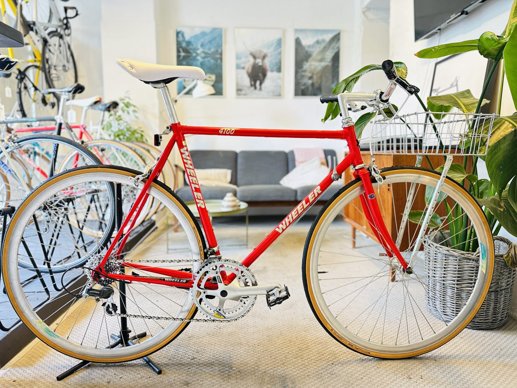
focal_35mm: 24
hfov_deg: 71.6
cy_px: 194
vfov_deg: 56.8
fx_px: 358
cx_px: 258
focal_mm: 6.86
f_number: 1.78
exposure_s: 1/50
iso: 320
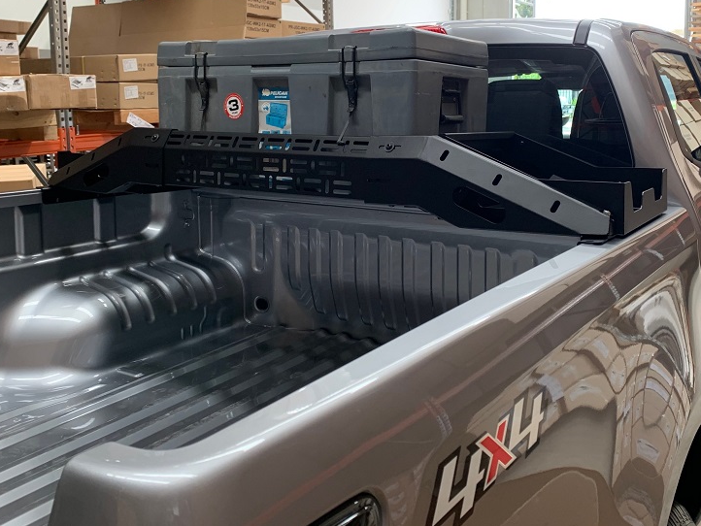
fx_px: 729
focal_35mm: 36
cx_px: 379
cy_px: 166
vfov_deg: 39.1
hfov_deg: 51.3
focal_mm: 4.25
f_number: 1.8
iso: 100
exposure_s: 1/92
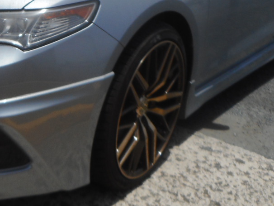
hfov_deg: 28.4
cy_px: 25
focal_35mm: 66
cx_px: 33
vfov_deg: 21.8
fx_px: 523
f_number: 3.7
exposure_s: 1/1250
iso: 80
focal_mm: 4.5
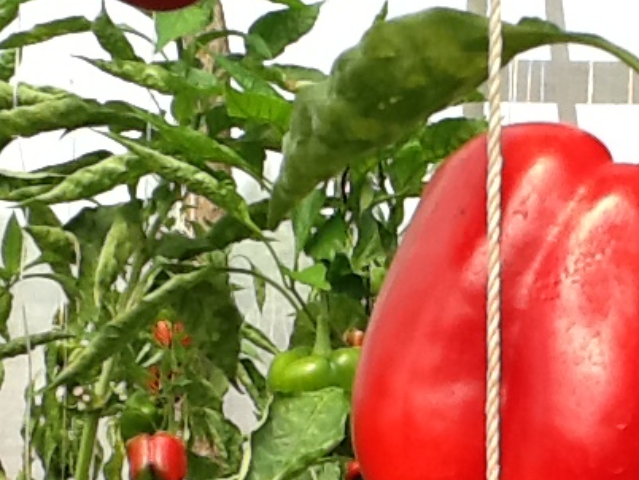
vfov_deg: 13.9
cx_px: 528
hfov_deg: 18.5
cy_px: 483
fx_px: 1939
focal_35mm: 105
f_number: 2.4
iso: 40
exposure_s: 1/546
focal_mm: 2.03
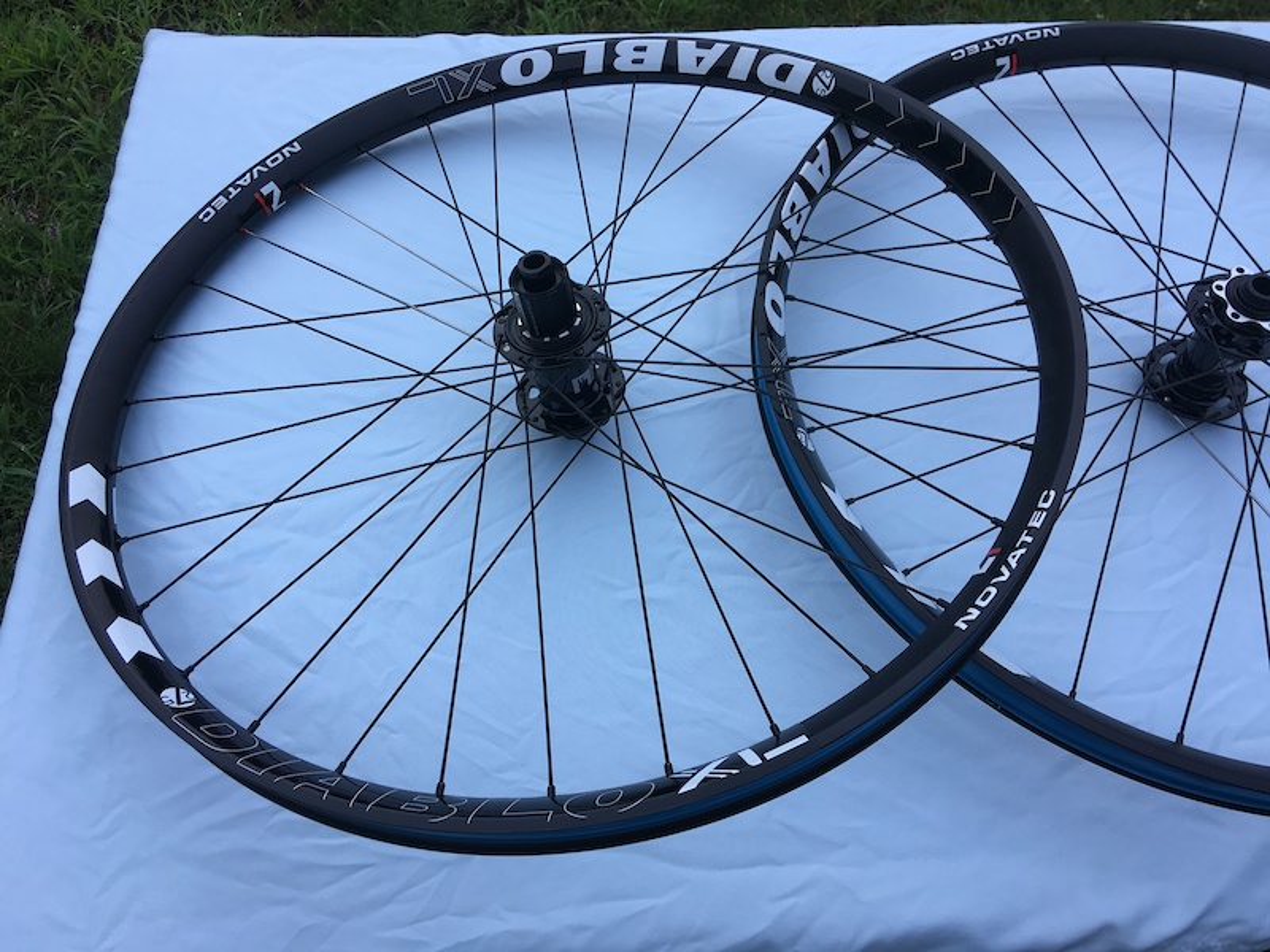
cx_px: 635
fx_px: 1064
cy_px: 476
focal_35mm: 29
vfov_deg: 48.2
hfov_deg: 61.7
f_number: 2.2
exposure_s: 1/420
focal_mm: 4.15
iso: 25
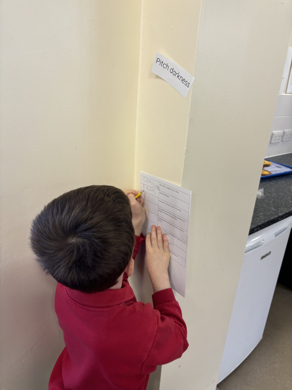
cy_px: 195
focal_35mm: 26
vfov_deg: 67.3
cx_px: 146
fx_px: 292
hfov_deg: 53.1
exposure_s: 1/46
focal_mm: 5.96
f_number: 1.6
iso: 100
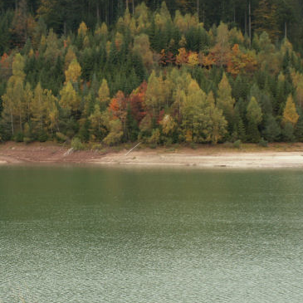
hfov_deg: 15.9
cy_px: 176
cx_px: 90
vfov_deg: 16.0
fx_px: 1079
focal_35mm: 109
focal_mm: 12.6
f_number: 3.5
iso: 50
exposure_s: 1/50
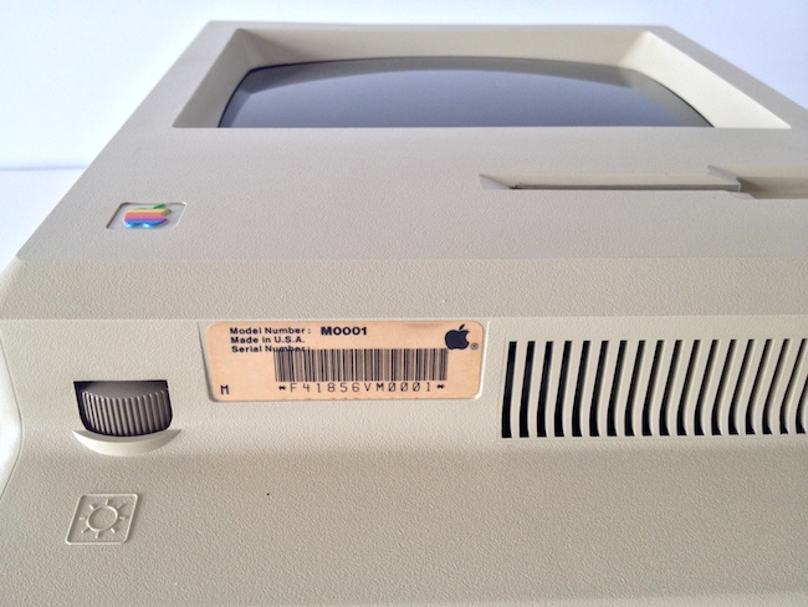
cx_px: 404
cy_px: 304
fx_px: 817
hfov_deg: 52.6
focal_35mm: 35
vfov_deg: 40.7
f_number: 2.4
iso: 80
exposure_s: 1/120
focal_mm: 4.28
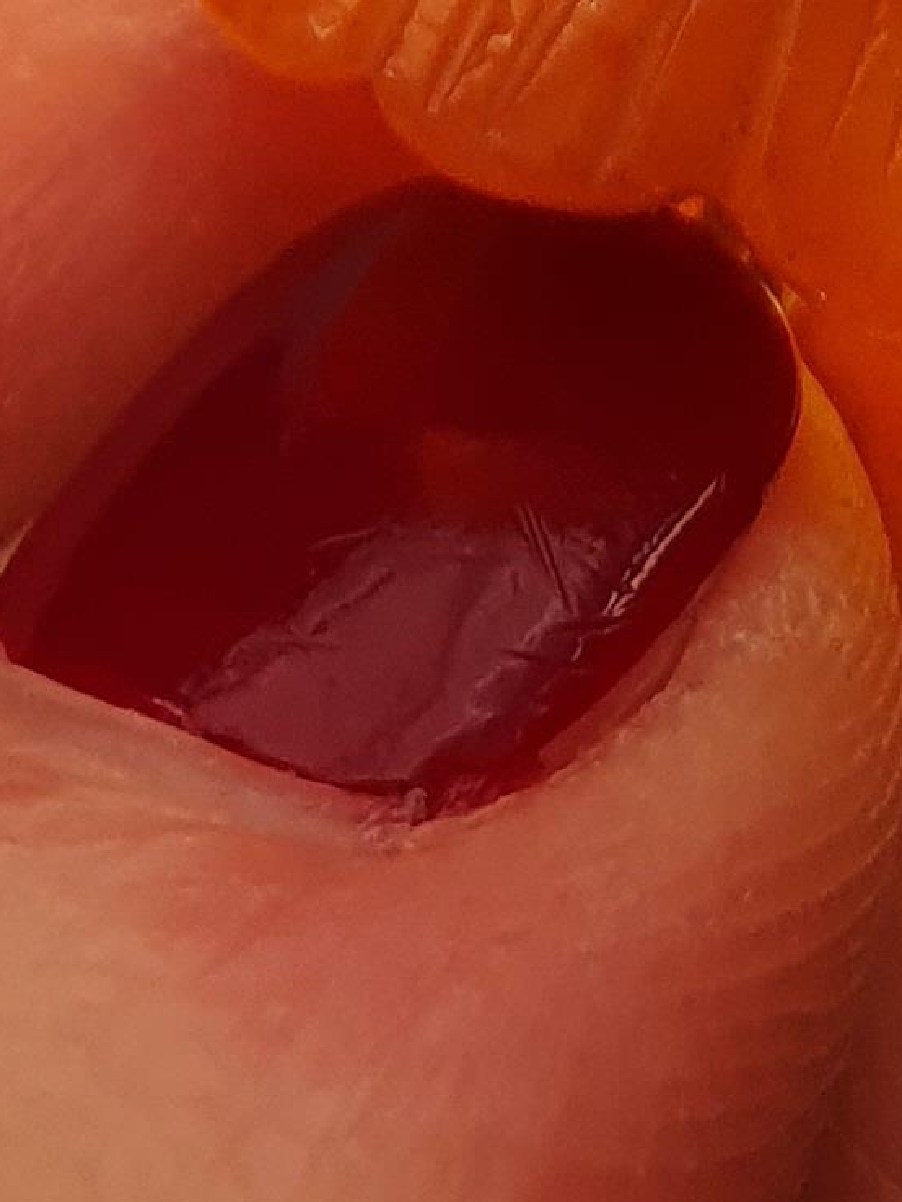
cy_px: -1954
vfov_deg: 11.0
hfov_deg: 10.4
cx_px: 879
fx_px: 4931
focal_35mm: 142
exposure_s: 1/128
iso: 50
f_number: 2.4
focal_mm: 4.32
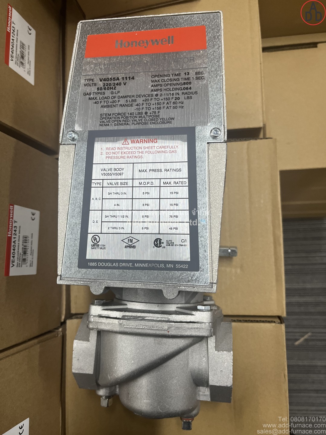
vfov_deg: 67.3
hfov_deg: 53.1
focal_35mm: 26
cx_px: 163
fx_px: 326
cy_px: 218
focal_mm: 5.1
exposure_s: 1/100
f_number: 1.6
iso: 125
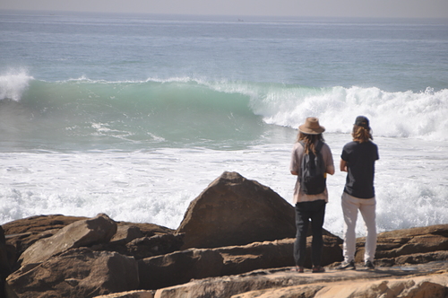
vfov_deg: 5.2
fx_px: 3262
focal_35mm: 262
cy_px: 149
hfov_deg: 7.9
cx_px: 224
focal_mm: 175
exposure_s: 1/1600
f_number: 7.1
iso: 400
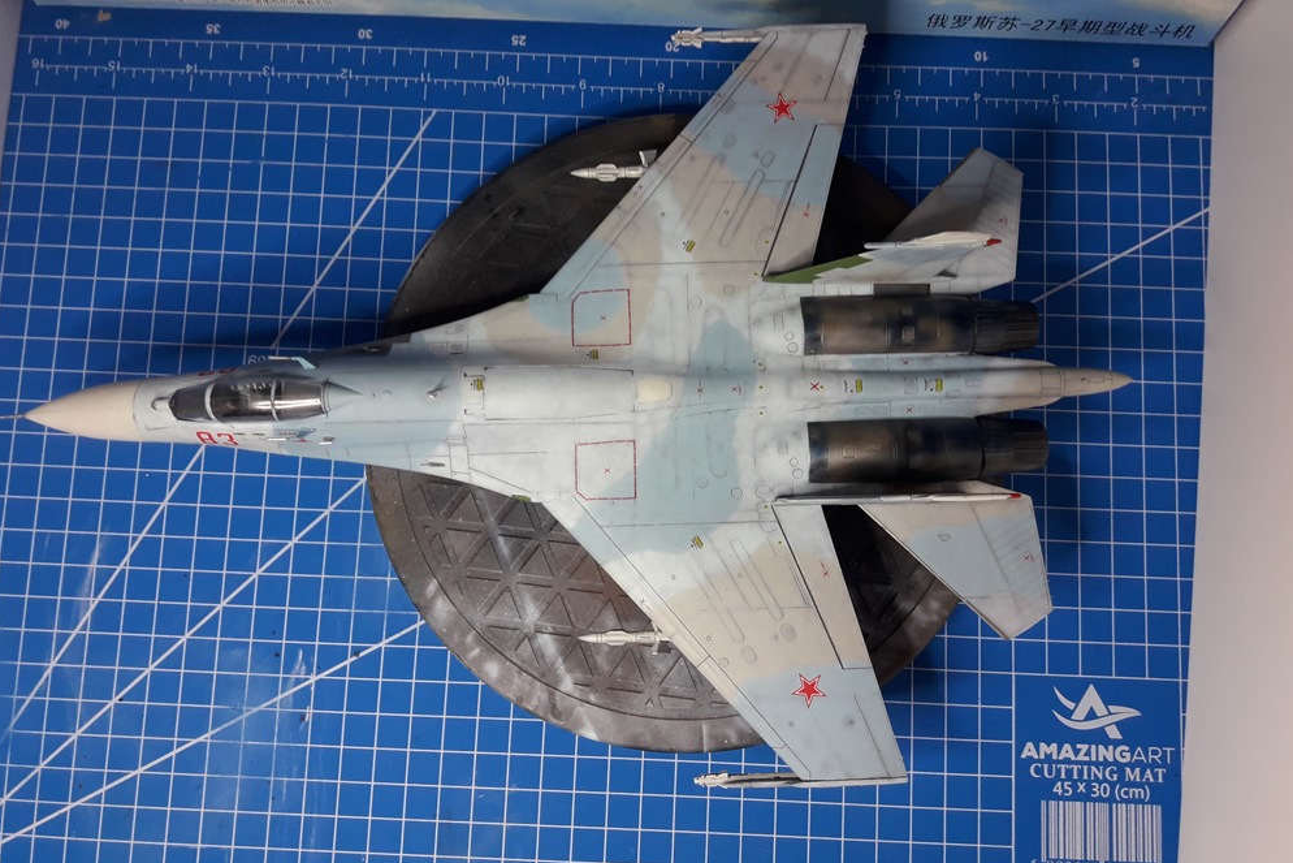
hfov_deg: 61.9
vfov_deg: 43.6
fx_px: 1078
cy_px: 385
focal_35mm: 30
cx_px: 633
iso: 80
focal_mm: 3.7
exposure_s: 1/33
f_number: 1.9
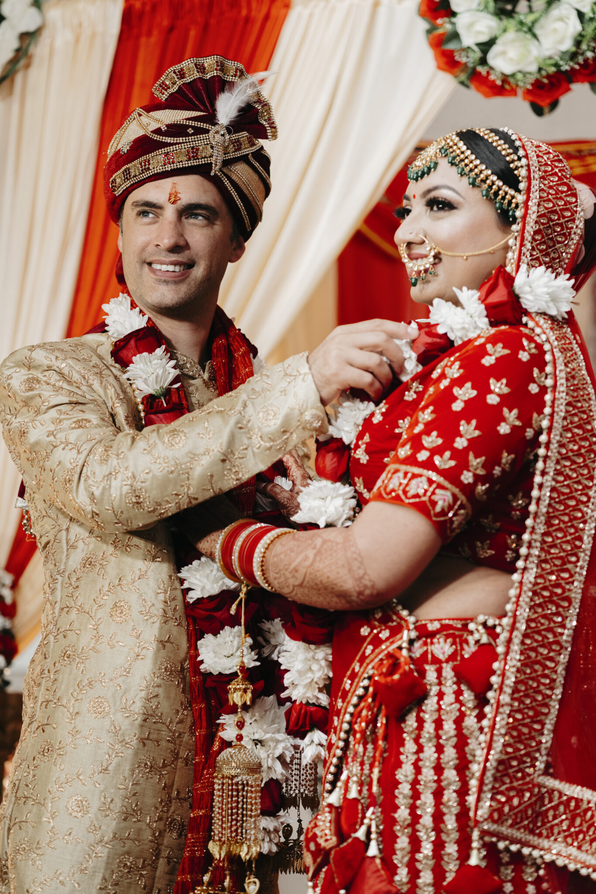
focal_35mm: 85
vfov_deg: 23.9
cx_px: 298
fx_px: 2110
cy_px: 447
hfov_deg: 16.1
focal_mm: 85
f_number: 2.8
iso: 800
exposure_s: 1/100
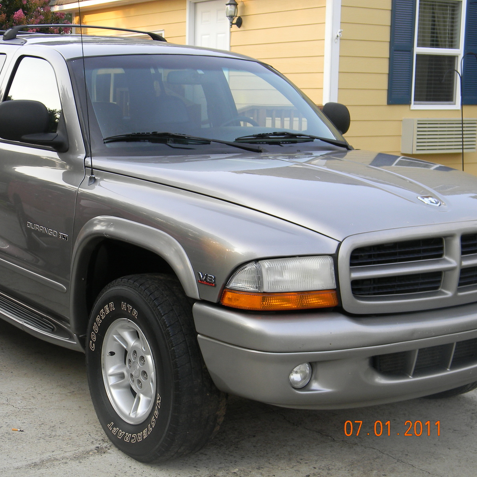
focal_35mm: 56
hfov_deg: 30.3
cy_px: 237
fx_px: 873
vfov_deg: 30.6
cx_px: 160
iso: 80
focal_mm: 8.6
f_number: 3.9
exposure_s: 1/83.2
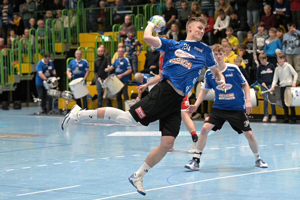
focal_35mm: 91
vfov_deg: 15.0
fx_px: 758
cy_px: 100
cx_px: 150
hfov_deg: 22.4
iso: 5600
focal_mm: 91
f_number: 3.5
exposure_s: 1/1000
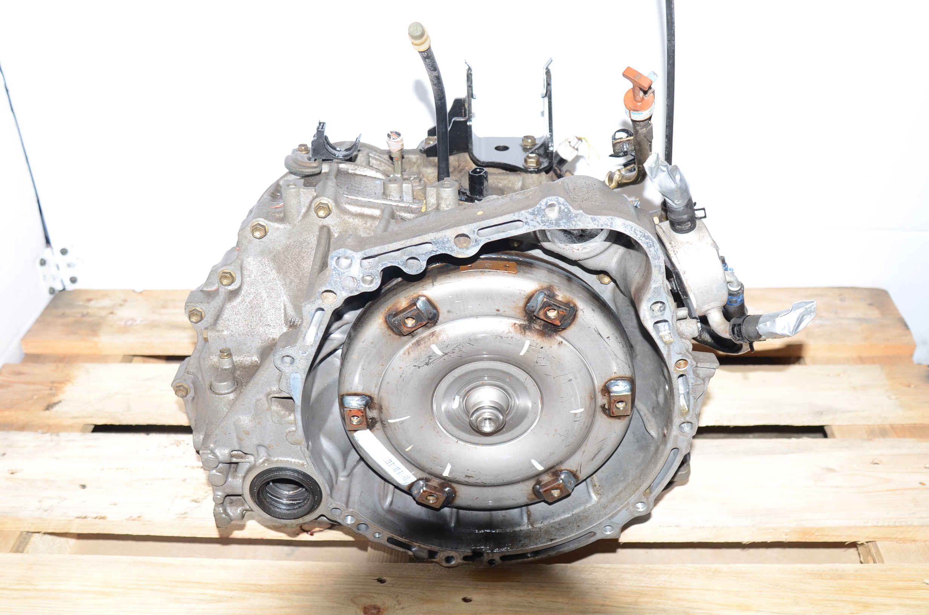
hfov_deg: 53.2
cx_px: 464
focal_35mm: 36
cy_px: 308
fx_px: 927
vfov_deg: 36.7
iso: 100
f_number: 4.5
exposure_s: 1/100
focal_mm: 24
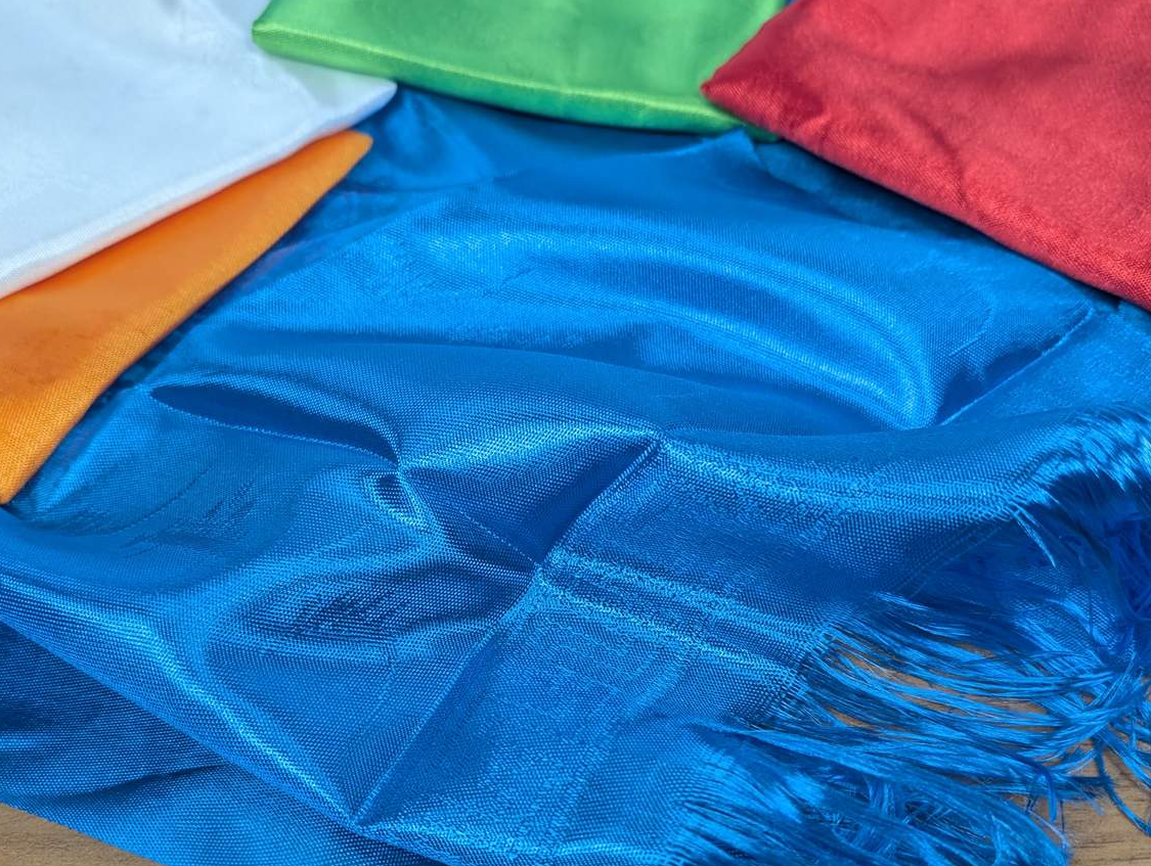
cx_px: 565
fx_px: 1132
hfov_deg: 53.9
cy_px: 594
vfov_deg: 41.2
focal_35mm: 34
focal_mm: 6.9
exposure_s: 1/1167
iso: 358
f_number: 1.68
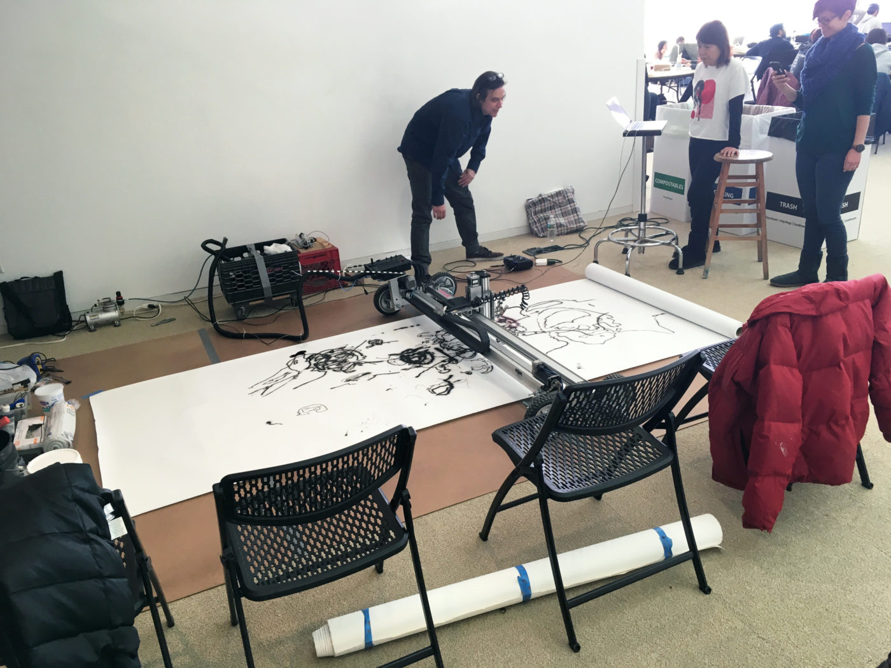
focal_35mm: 29
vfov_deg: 48.2
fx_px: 746
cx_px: 446
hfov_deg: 61.7
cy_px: 334
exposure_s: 1/30
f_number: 2.2
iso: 25
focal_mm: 4.15
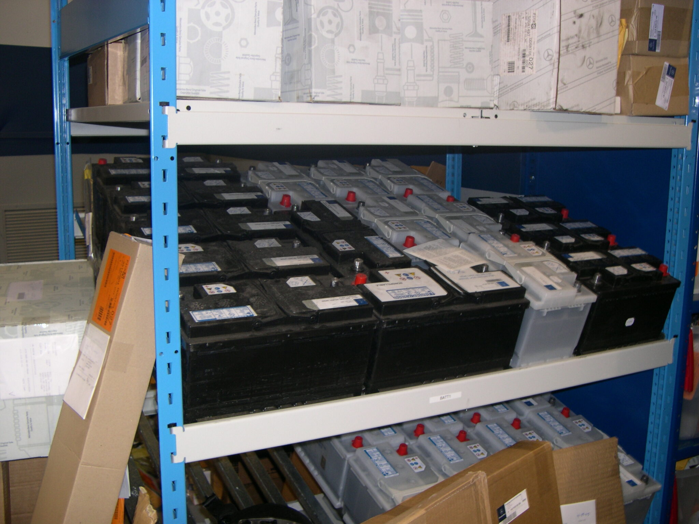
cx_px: 350
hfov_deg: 49.0
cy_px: 262
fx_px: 767
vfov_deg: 37.7
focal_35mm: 38
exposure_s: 1/60
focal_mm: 8
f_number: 2.8
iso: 100
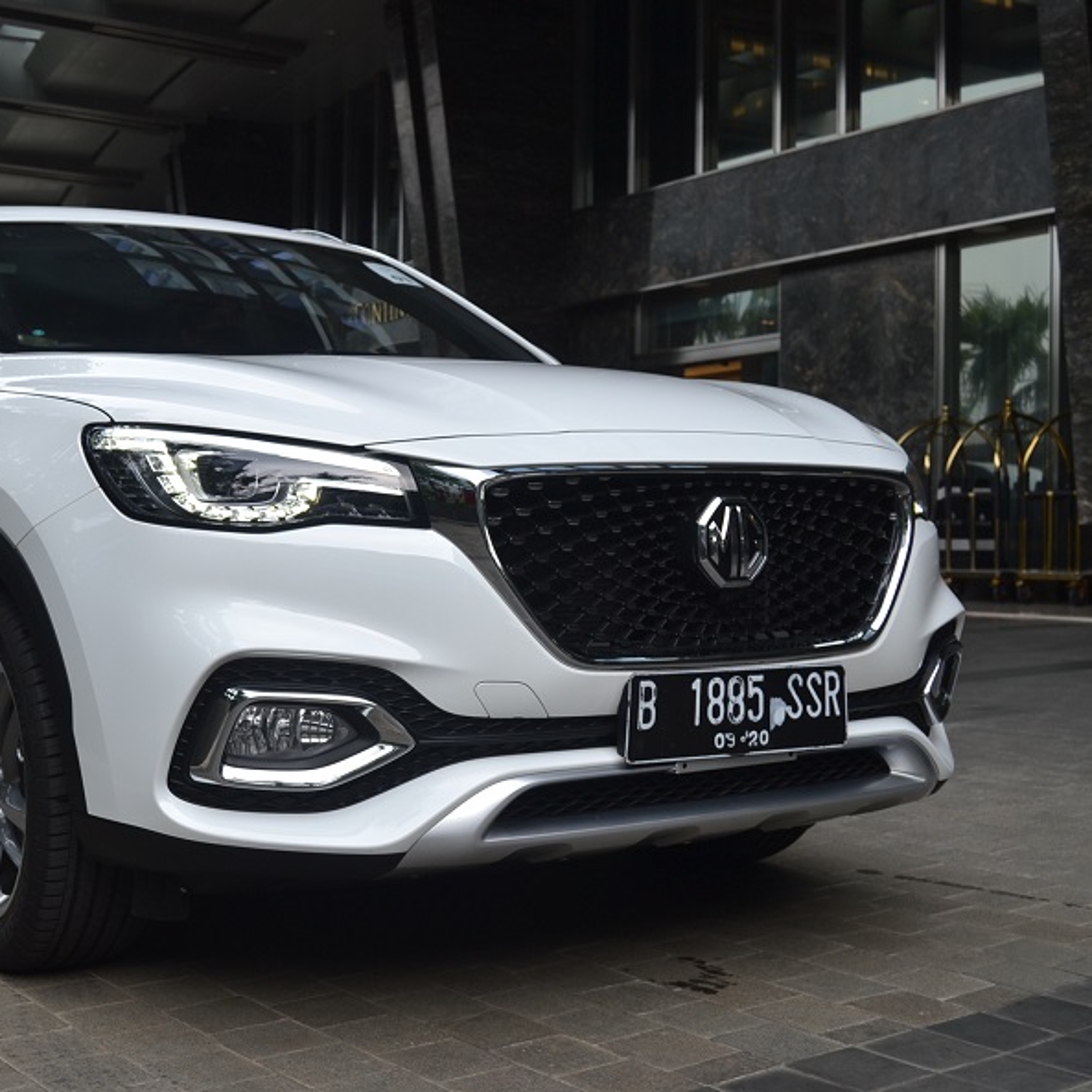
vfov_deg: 37.8
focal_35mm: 45
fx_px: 1593
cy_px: 540
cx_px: 320
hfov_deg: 37.2
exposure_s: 1/125
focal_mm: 23
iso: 125
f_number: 5.6
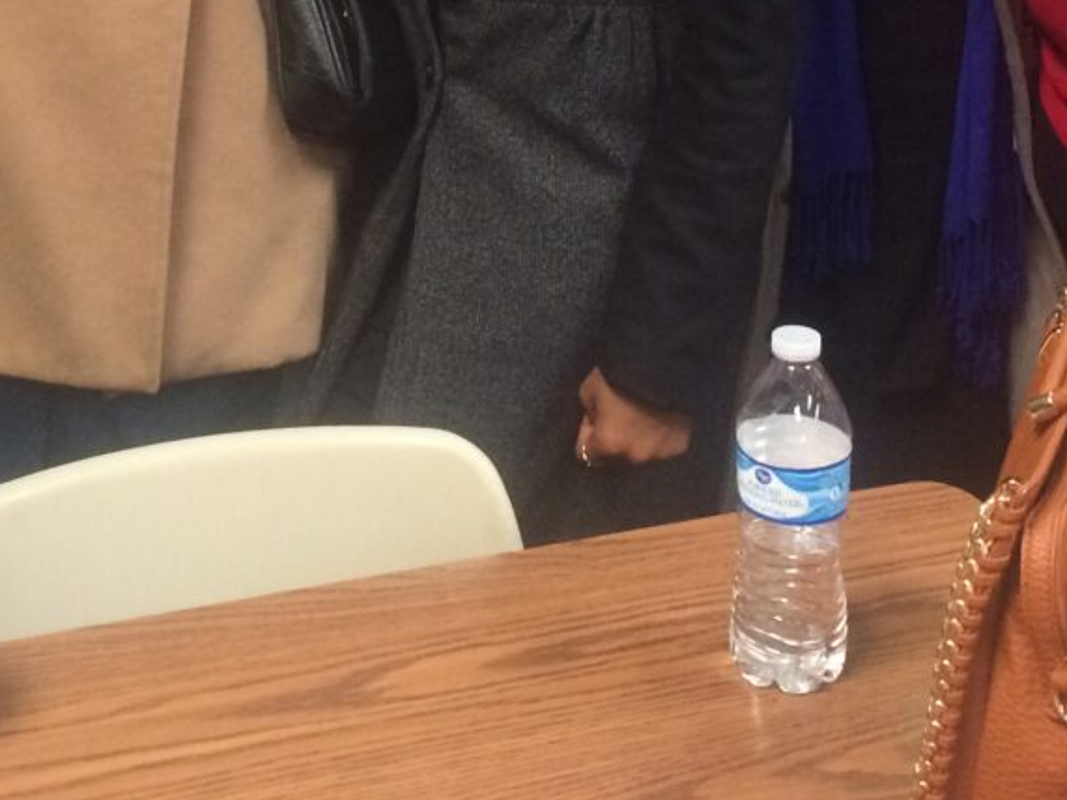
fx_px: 2404
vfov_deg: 17.6
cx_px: 516
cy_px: -258
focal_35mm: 78
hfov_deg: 25.0
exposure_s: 1/30
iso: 250
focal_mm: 4.15
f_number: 2.2
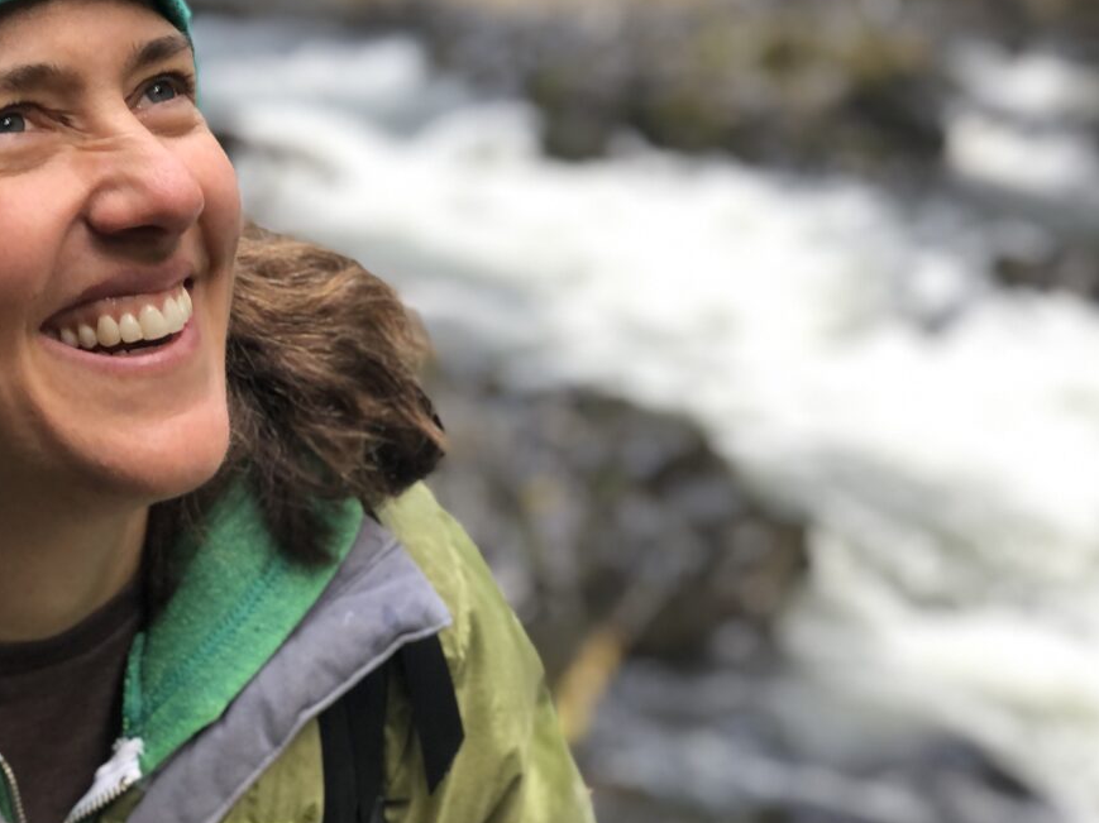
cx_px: 436
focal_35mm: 84
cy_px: 249
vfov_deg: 17.5
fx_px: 2666
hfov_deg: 23.3
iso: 32
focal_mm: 6.6
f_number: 2.8
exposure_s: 1/30
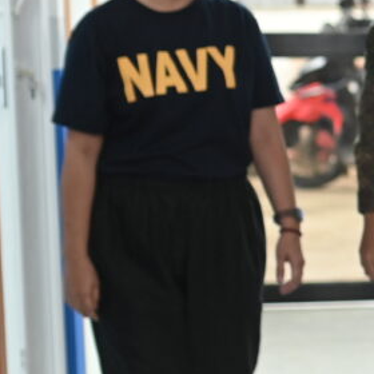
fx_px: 2494
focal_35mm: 204
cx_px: 1058
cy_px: 270
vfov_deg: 8.6
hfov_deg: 7.7
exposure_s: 1/100
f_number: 2.2
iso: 640
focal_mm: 35
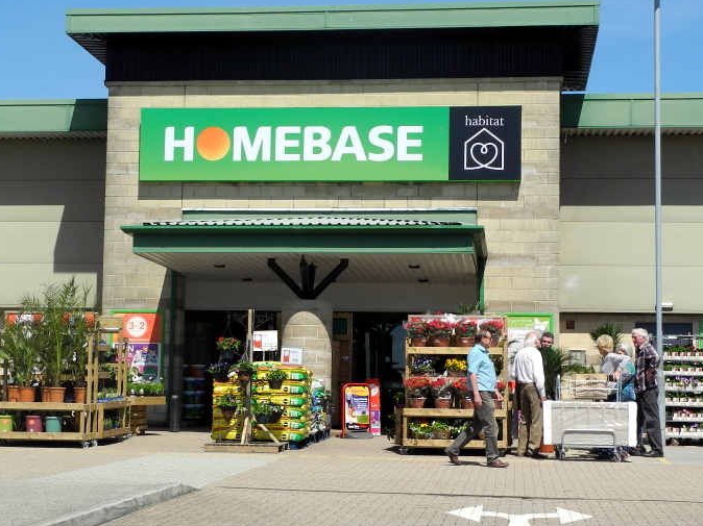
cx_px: 290
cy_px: 254
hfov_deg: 25.6
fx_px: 1543
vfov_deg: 19.4
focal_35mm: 76
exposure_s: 1/1000
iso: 100
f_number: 4.5
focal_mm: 10.7
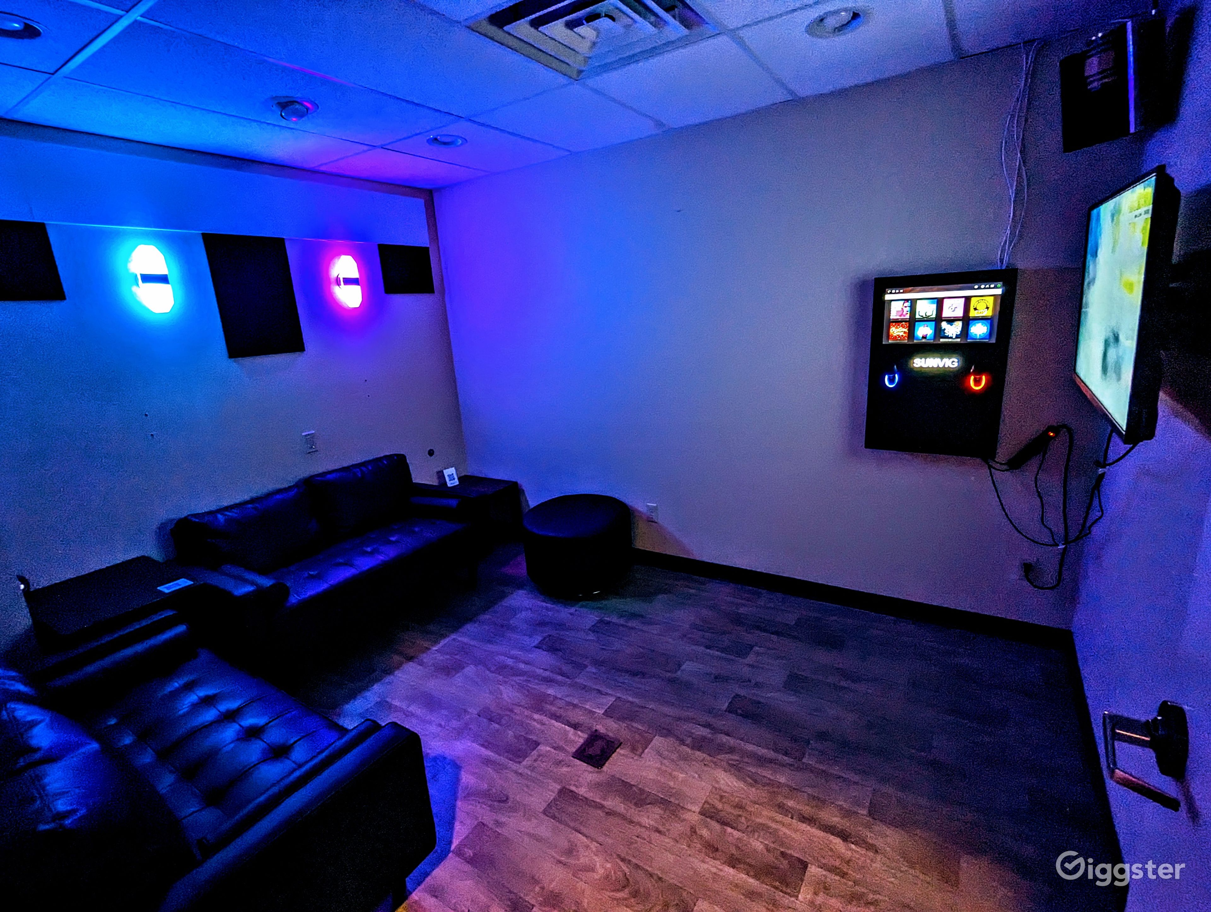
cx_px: 606
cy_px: 456
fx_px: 561
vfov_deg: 78.2
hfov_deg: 94.4
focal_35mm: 16
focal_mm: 2.35
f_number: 2.2
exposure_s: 1/23.8
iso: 298
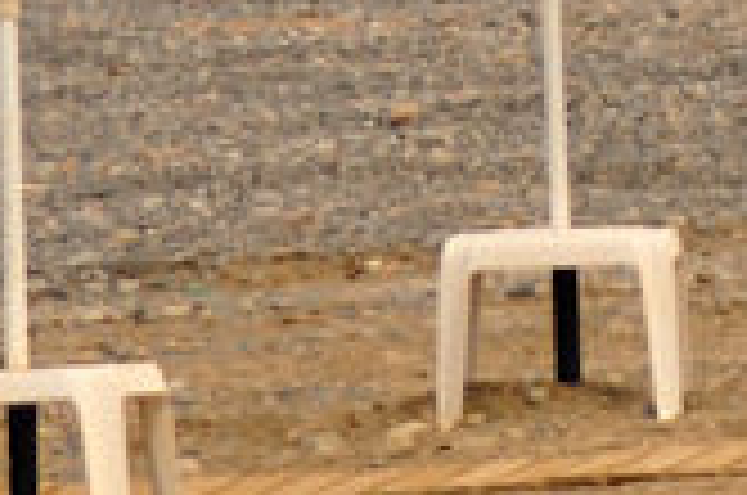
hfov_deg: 2.5
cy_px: -160
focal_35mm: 813
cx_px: 1616
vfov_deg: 1.7
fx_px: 16829
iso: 200
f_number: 5.3
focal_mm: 75
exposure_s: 1/1250
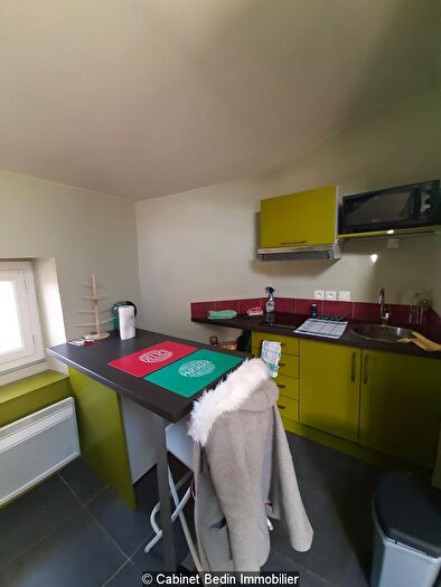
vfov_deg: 106.2
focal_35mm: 13
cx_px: 220
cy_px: 294
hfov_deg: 89.9
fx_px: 221
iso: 160
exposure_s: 1/33
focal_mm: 1.42
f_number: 2.2
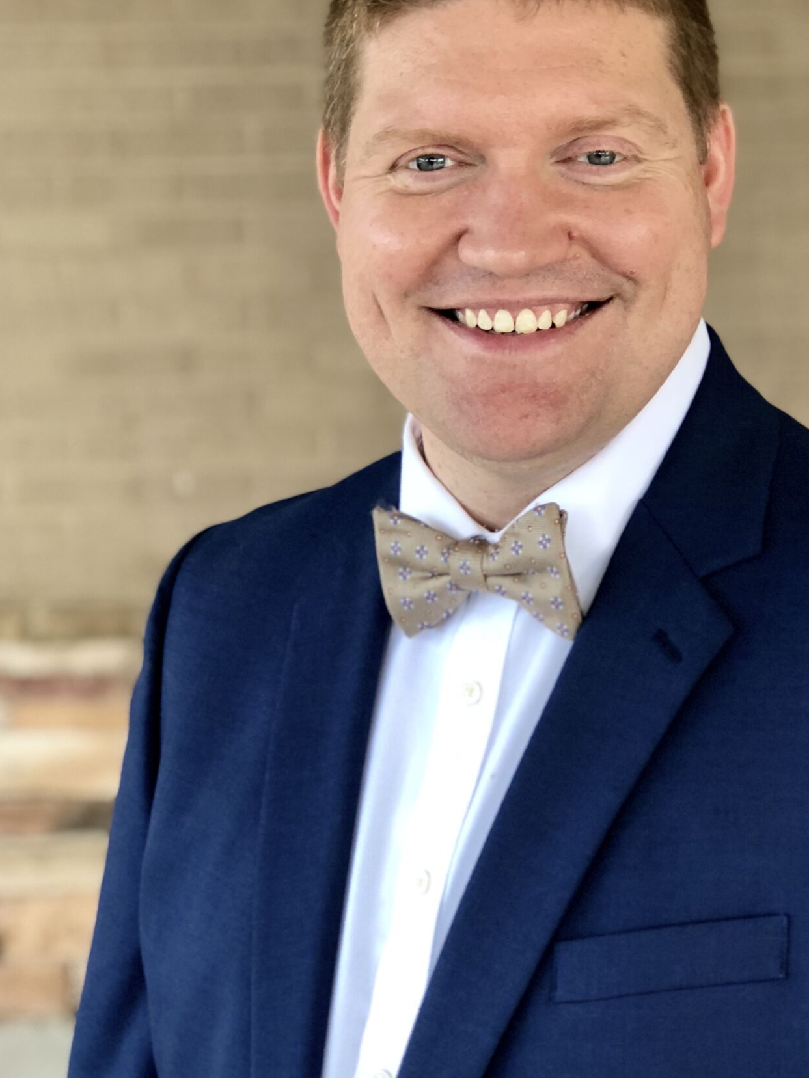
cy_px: 421
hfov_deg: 17.1
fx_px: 2679
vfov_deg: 22.7
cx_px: 551
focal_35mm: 86
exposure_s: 1/60
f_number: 2.8
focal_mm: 6.6
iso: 64
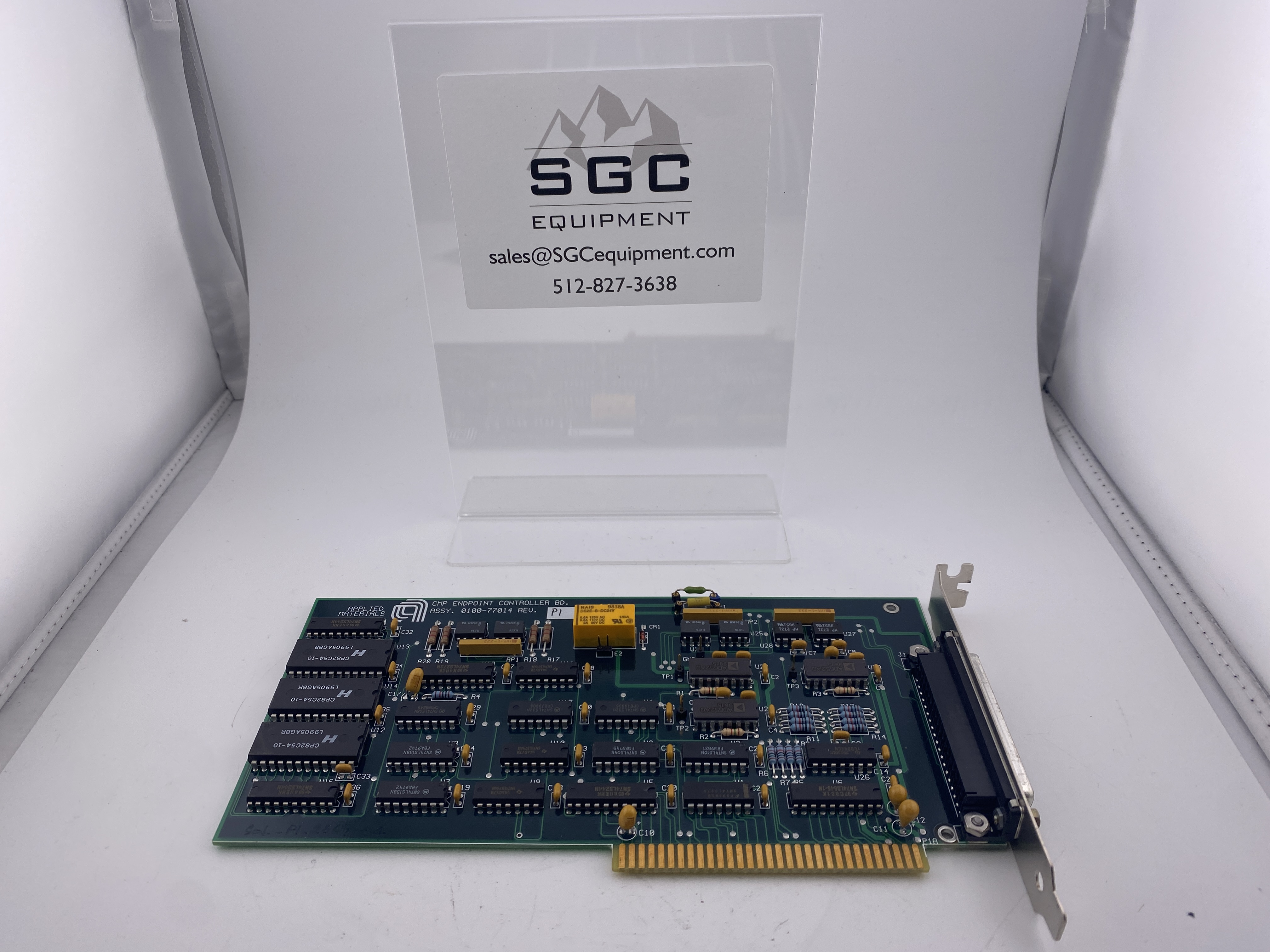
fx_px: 954
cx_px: 635
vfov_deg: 53.1
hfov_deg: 67.3
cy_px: 476
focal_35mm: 26
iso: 32
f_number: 1.8
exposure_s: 1/391
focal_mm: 4.25
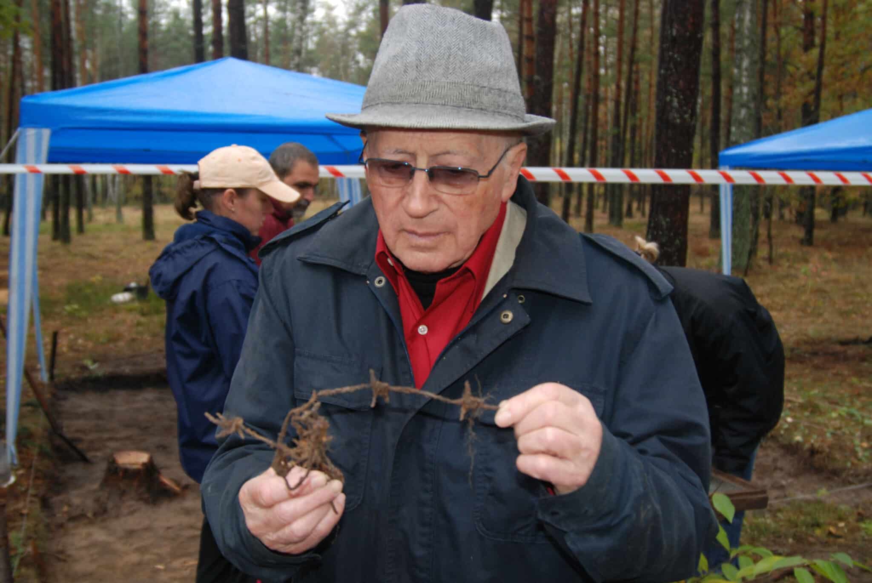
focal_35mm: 36
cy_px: 292
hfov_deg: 53.1
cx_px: 436
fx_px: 873
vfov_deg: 37.0
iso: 400
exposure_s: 1/60
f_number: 4
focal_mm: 24
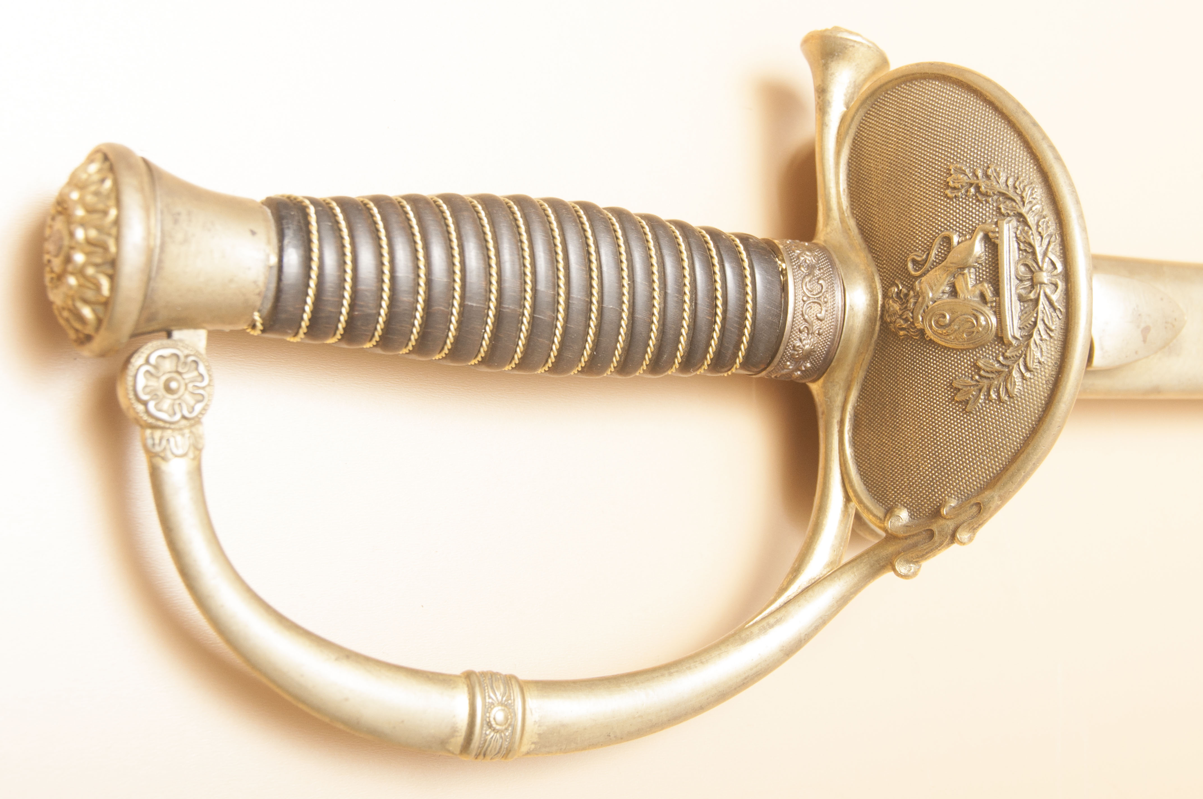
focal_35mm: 57
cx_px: 602
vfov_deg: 23.7
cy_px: 400
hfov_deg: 35.1
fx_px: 1902
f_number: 7.1
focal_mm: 38
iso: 400
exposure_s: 1/200
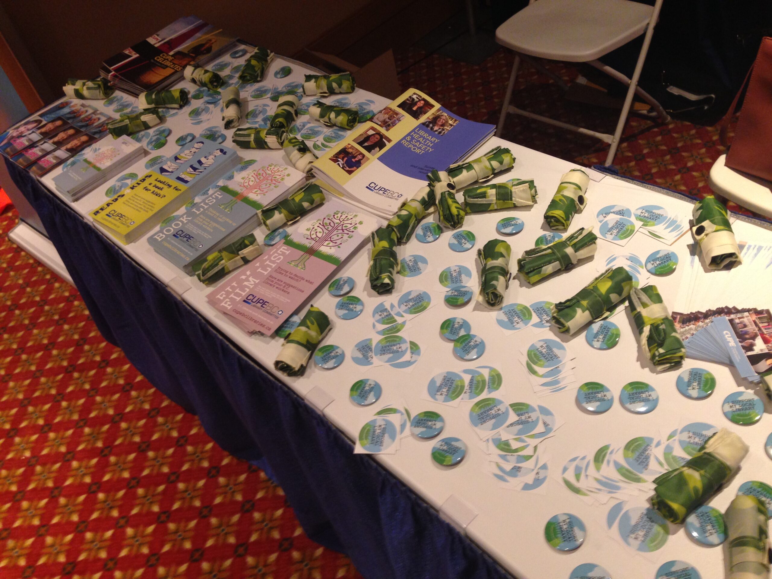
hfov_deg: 55.4
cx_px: 386
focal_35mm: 33
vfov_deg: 42.9
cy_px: 290
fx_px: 736
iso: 125
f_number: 2.4
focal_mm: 4.12
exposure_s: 1/20
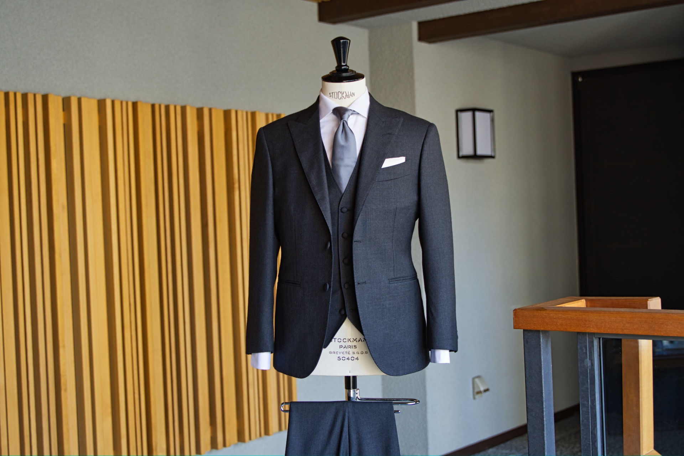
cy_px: 228
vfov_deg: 25.8
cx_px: 342
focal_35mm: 52
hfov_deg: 37.8
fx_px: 998
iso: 200
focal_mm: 35
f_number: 2.8
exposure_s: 1/60
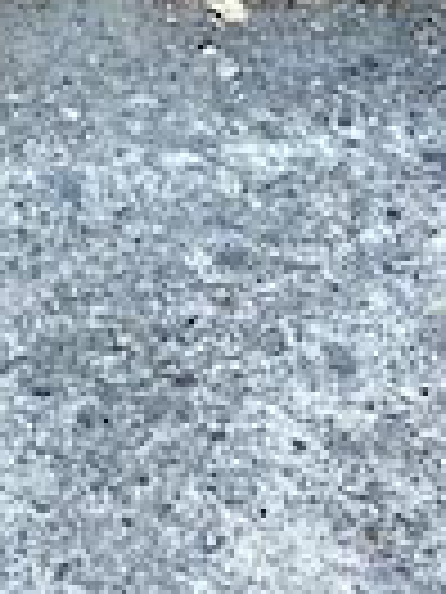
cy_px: -639
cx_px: -239
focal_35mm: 170
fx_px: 2920
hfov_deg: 8.5
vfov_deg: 10.6
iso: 50
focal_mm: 3.99
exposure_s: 1/120
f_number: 1.8
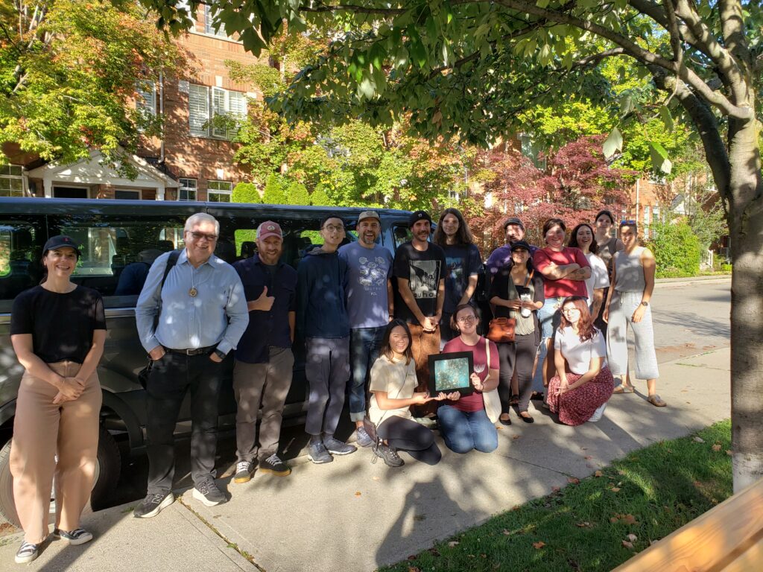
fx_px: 573
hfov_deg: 67.3
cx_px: 382
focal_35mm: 26
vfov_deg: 53.1
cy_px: 286
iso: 50
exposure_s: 1/347
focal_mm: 4.3
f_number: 2.4
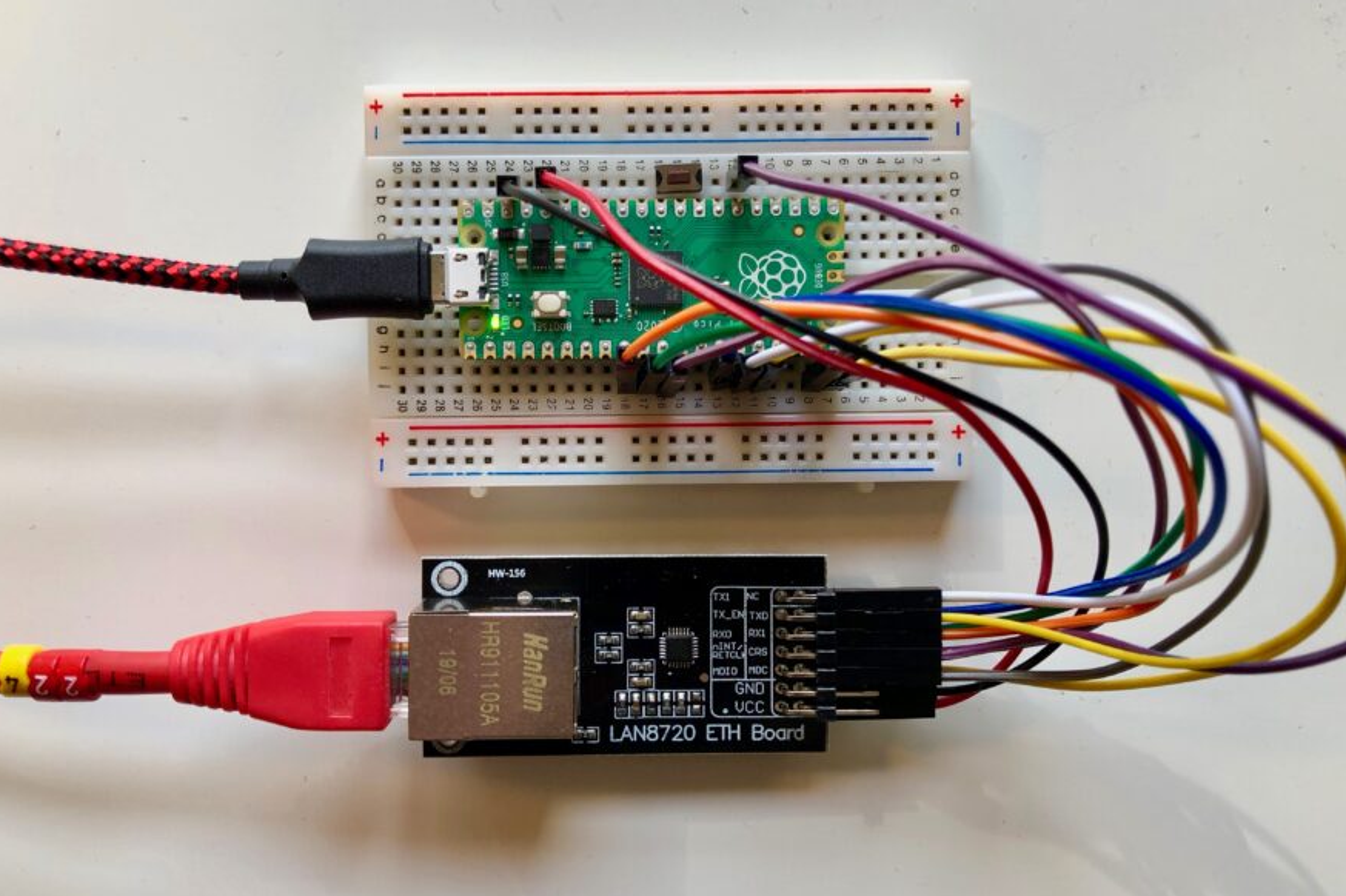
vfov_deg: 43.6
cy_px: 458
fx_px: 1121
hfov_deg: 61.9
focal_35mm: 30
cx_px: 661
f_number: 1.8
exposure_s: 1/111
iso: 32
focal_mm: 3.99
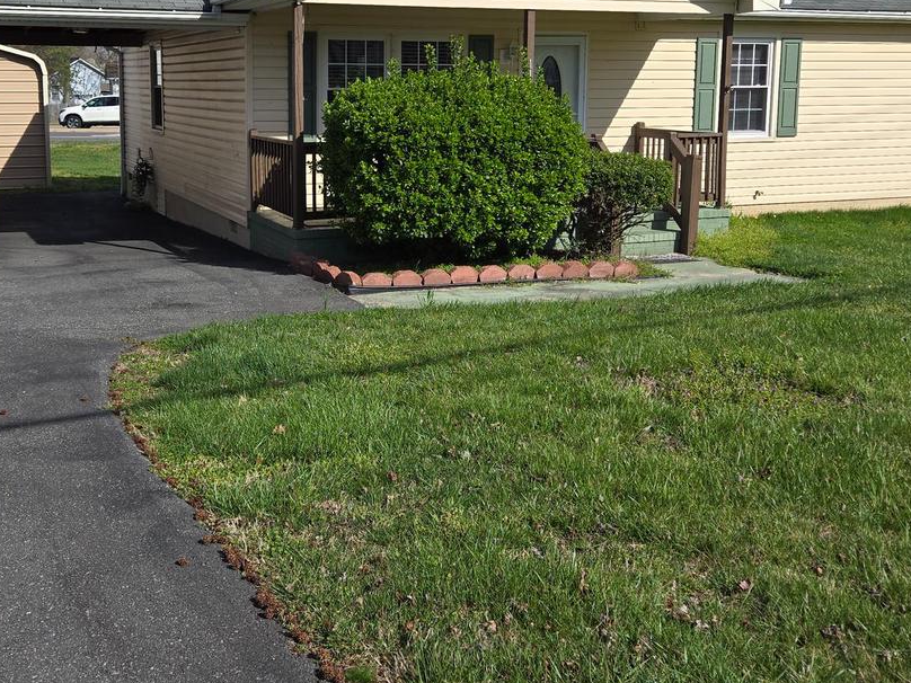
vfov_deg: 34.7
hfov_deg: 45.4
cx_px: 347
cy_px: 206
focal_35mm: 41
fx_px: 1079
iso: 25
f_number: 1.8
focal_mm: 5.4
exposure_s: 1/2327
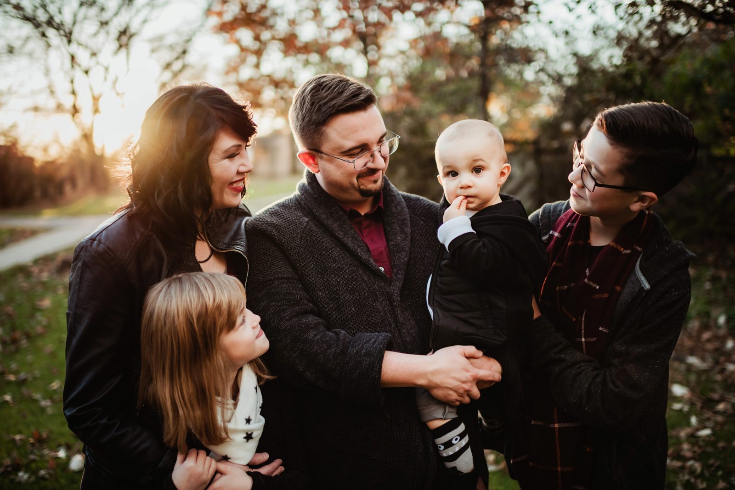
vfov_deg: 37.9
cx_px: 368
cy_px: 245
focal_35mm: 35
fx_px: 715
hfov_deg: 54.4
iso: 250
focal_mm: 35
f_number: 1.4
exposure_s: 1/640
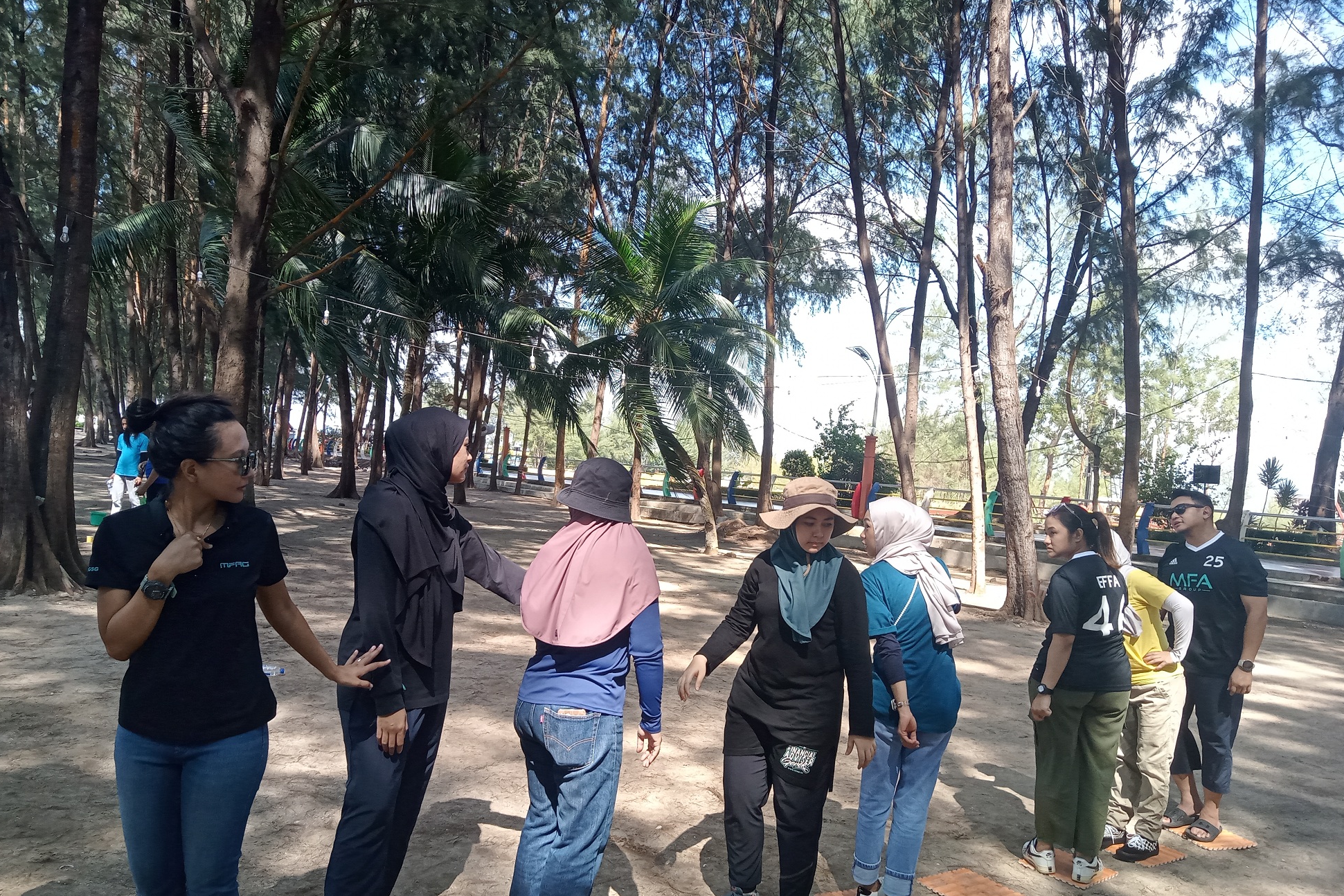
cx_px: 662
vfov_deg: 43.6
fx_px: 1120
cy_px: 490
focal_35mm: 30
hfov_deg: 61.9
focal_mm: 3.37
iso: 114
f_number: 2.2
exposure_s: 1/296
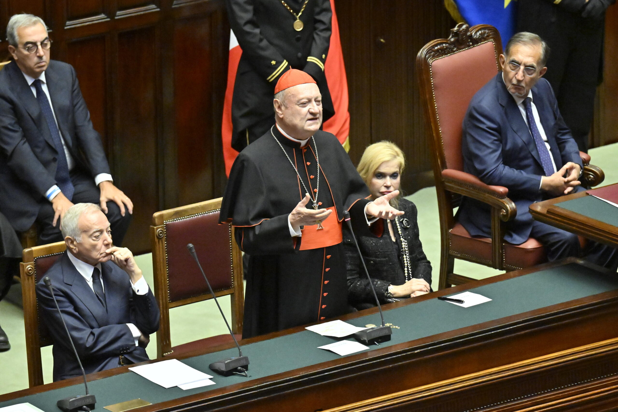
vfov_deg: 4.6
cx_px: 309
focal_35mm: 300
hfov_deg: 6.9
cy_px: 206
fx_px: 5148
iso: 5000
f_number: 3.5
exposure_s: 1/320
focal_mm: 200
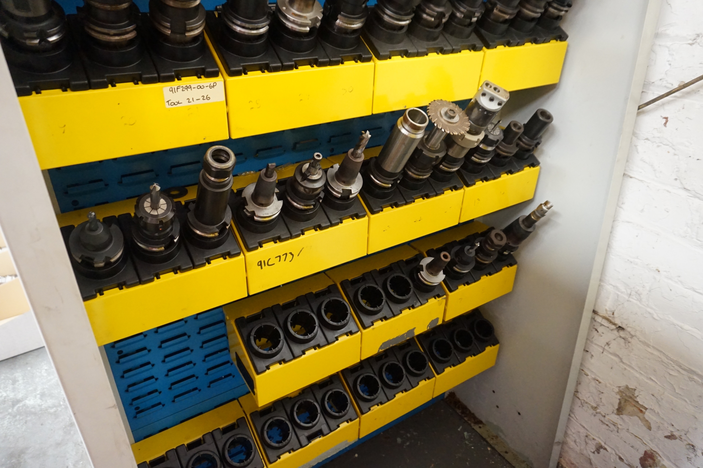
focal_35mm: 24
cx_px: 352
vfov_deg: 53.1
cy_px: 234
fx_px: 468
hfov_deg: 73.8
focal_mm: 16
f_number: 3.5
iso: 3200
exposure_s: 1/20
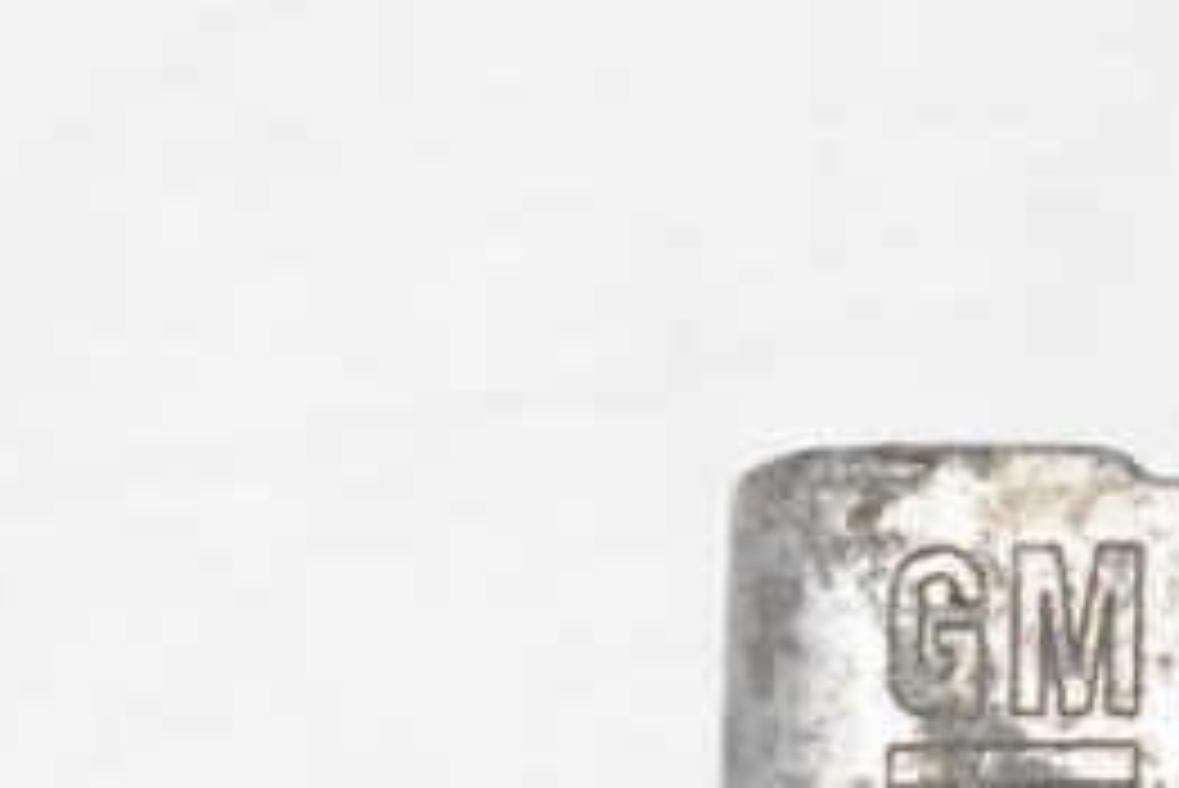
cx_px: 2286
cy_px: 1099
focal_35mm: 322
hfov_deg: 6.2
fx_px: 10549
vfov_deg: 4.3
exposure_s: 1/400
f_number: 10
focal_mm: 55
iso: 6400
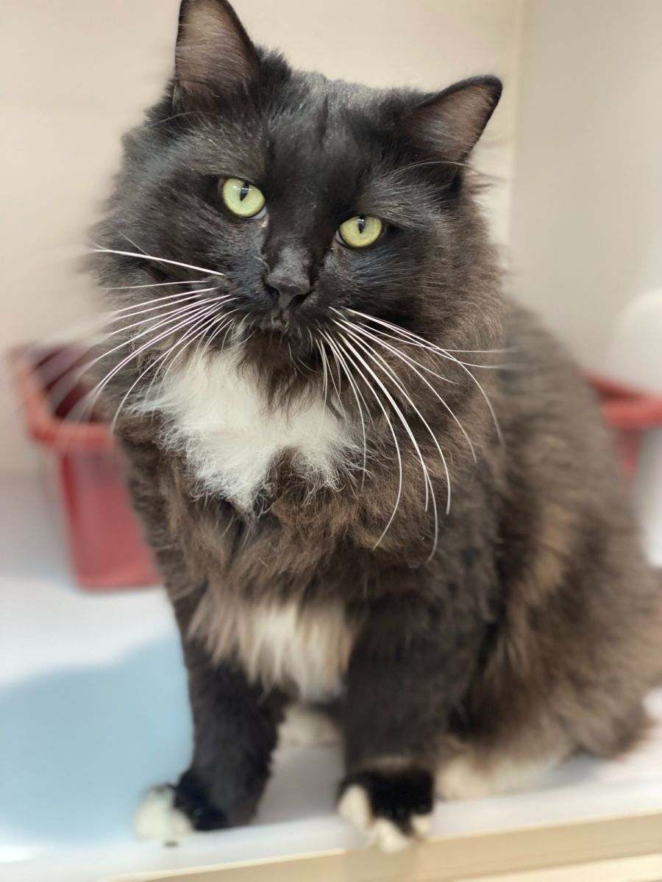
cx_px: 331
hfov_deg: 28.0
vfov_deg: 36.8
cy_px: 441
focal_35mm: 52
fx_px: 1326
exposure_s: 1/33
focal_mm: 6
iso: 125
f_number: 2
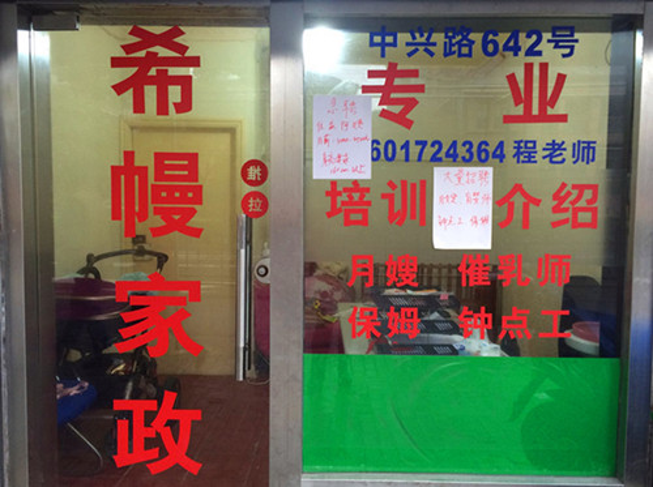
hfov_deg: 61.8
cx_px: 326
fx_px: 546
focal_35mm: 29
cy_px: 244
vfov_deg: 48.1
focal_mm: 4.15
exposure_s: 1/33
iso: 100
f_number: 2.2
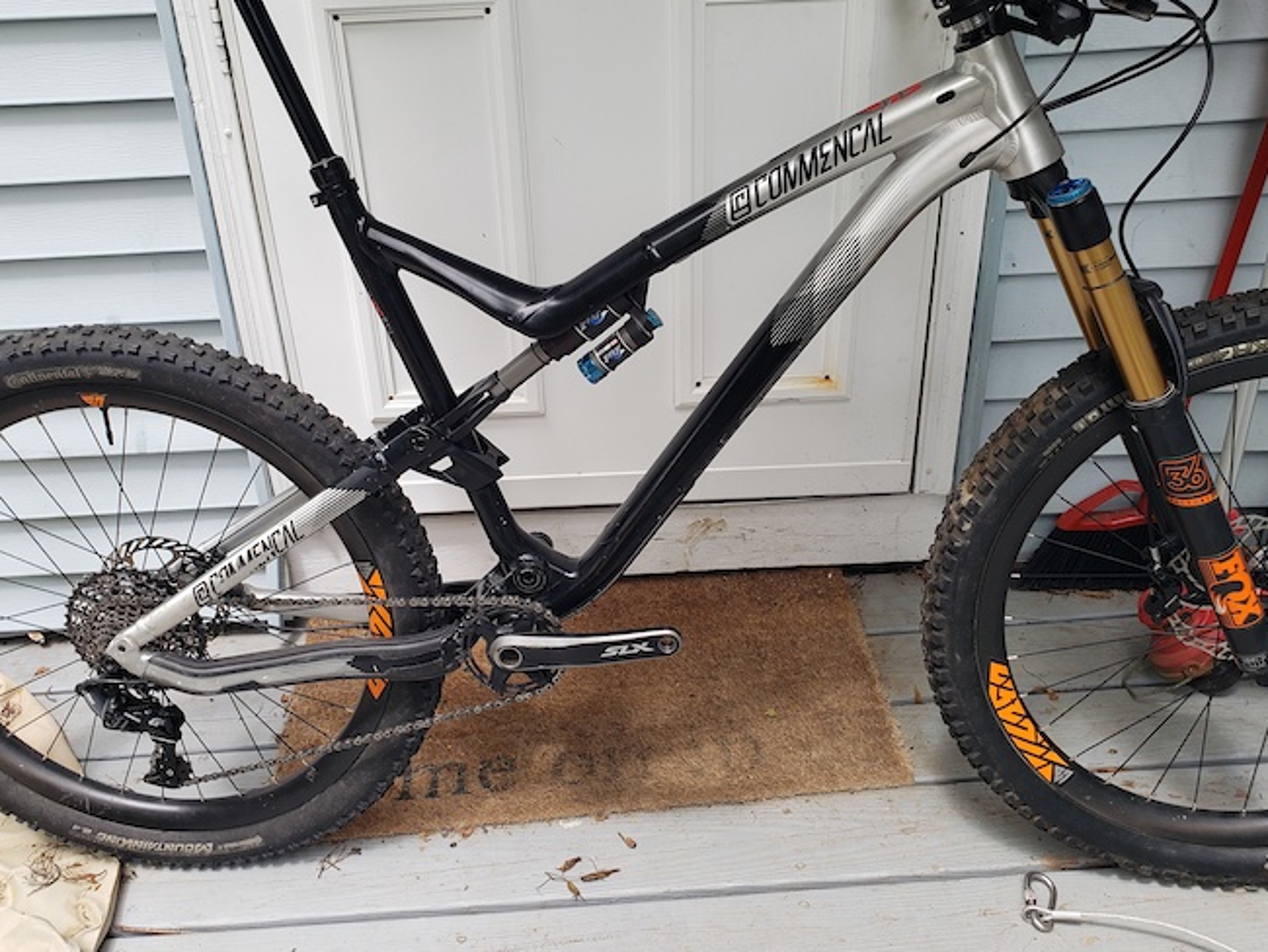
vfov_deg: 44.2
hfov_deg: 56.8
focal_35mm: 32
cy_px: 456
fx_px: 1173
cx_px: 614
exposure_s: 1/199
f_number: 2.4
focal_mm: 4.3
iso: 50
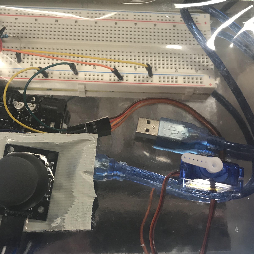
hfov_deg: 40.9
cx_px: 114
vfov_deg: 40.9
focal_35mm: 41
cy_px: 134
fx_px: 340
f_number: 1.8
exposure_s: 1/24
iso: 40
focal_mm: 3.99
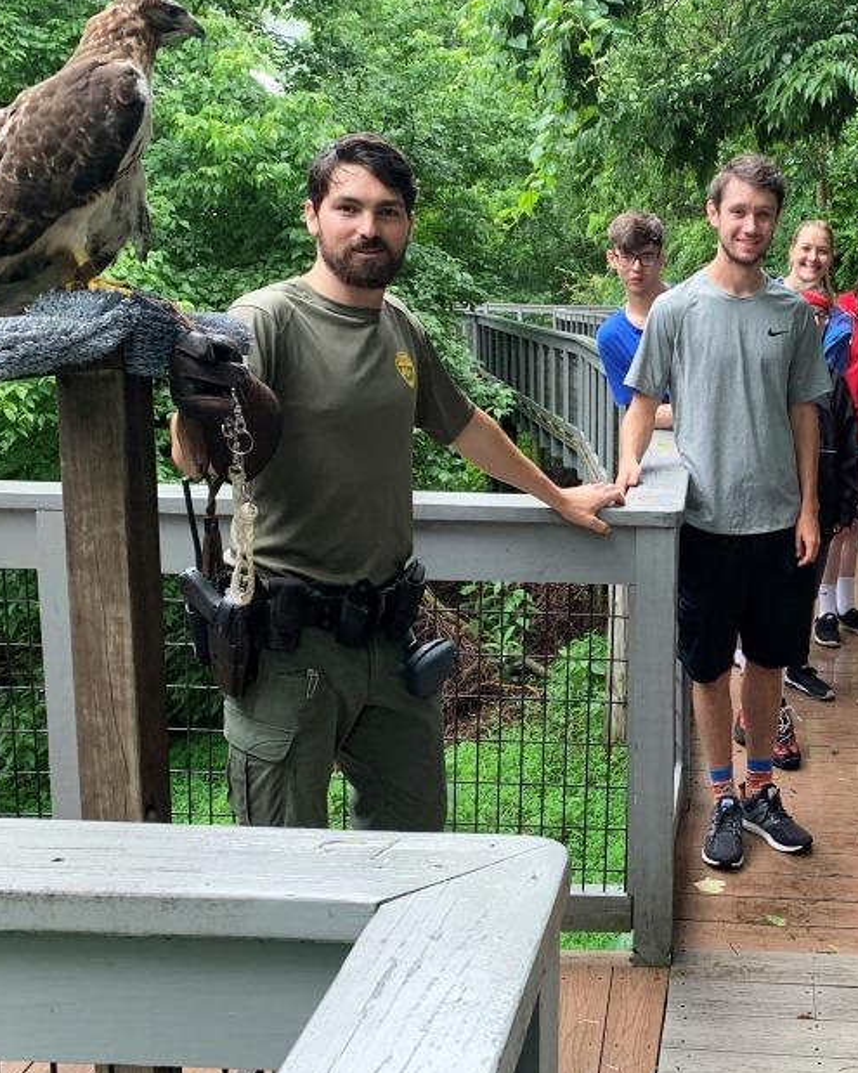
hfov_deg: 34.5
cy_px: 513
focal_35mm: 42
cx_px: 700
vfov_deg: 43.8
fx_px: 1333
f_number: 1.8
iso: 100
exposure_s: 1/84
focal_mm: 4.25
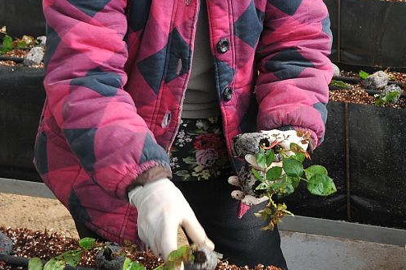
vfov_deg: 13.2
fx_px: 1149
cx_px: 399
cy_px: 5
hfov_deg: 19.5
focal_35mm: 102
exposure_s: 1/125
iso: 200
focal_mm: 28
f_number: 5.6
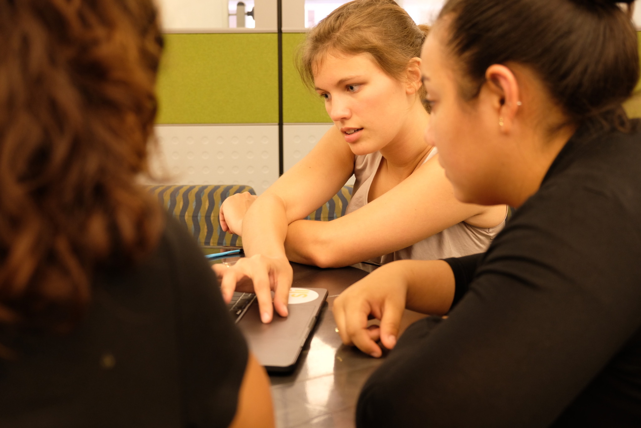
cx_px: 320
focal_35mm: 47
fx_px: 837
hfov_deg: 41.9
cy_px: 214
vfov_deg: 28.7
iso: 800
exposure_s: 1/18
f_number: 3.6
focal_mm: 31.5
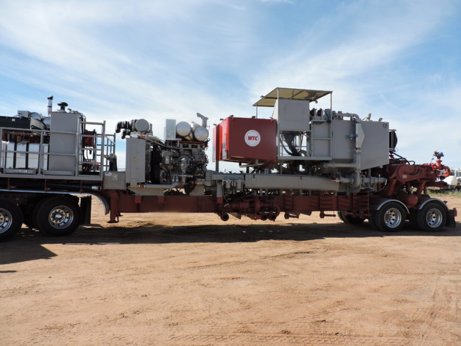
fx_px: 320
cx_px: 230
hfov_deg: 71.6
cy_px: 173
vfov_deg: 56.8
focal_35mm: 24
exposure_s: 1/1250
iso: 100
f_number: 3
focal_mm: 4.3
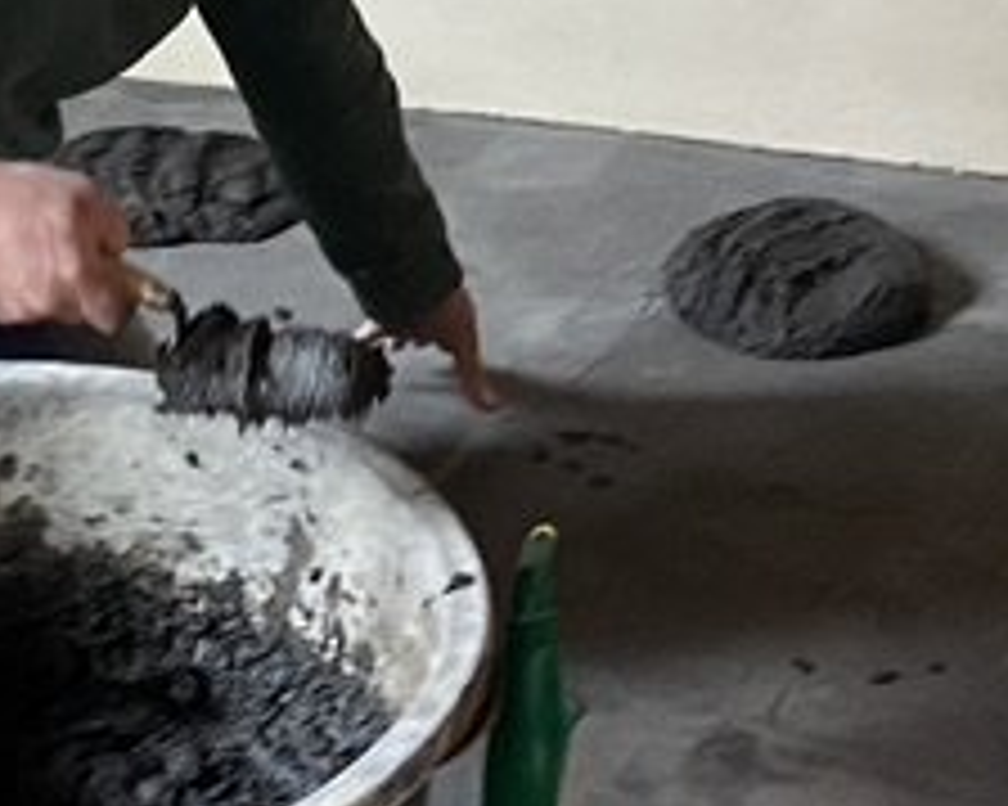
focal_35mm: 116
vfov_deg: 13.2
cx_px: 558
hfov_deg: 16.6
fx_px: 3459
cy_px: 180
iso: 200
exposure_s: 1/60
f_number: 1.8
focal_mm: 4.25
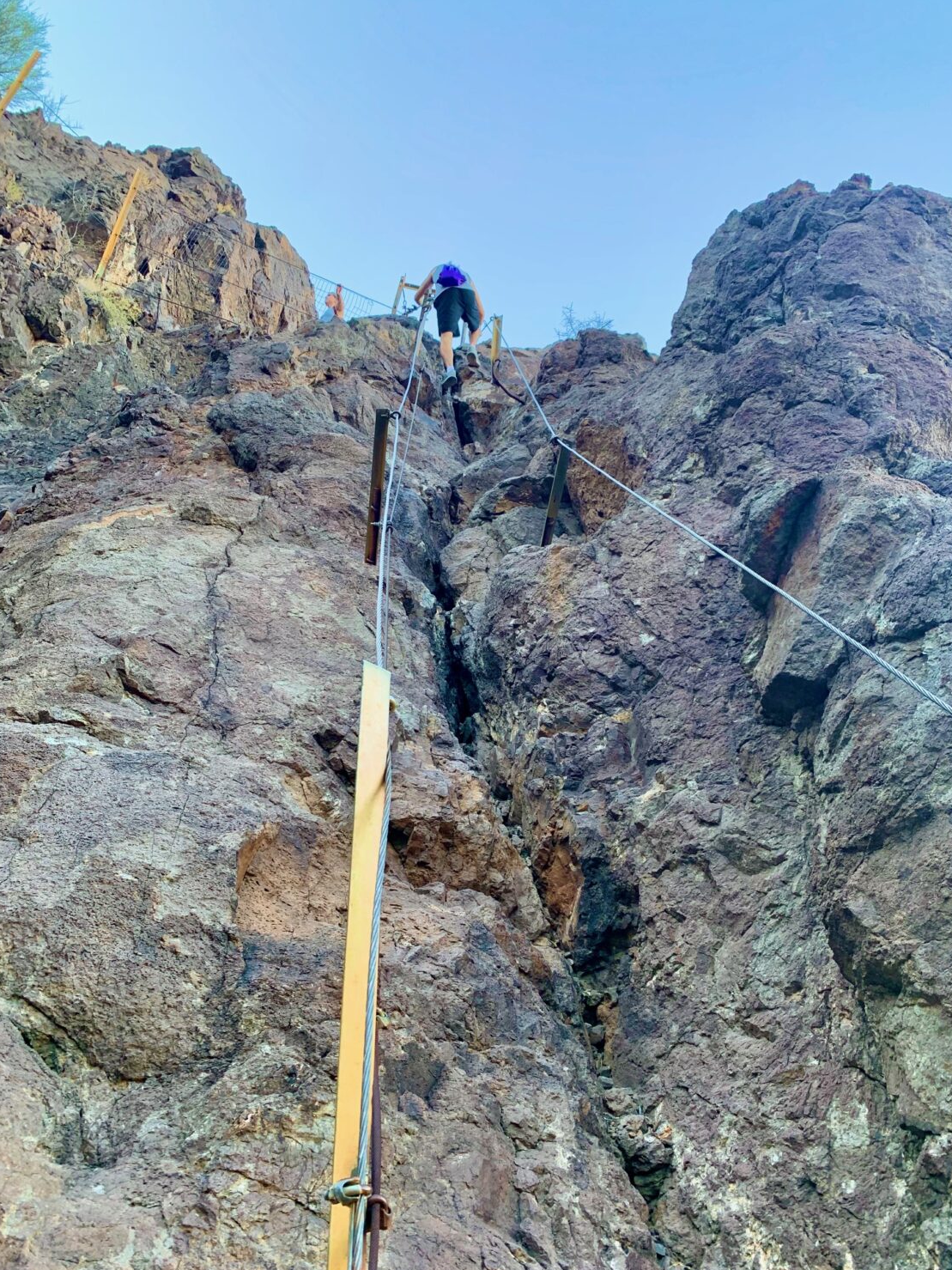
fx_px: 990
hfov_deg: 51.3
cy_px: 630
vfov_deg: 65.3
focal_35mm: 27
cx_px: 477
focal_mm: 4.25
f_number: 1.8
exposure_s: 1/121
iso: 50
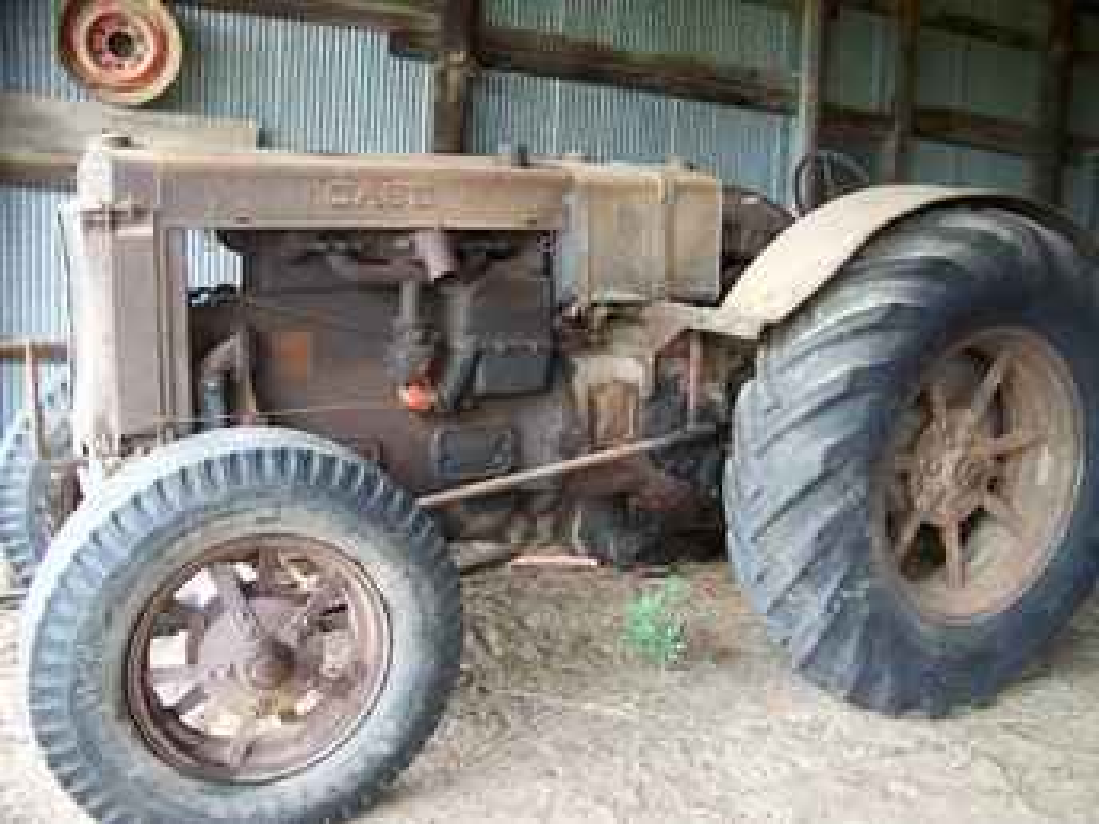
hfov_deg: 51.4
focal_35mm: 36
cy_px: 412
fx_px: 1143
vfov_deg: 39.7
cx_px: 550
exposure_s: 1/30
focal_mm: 5.85
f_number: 2.8
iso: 64
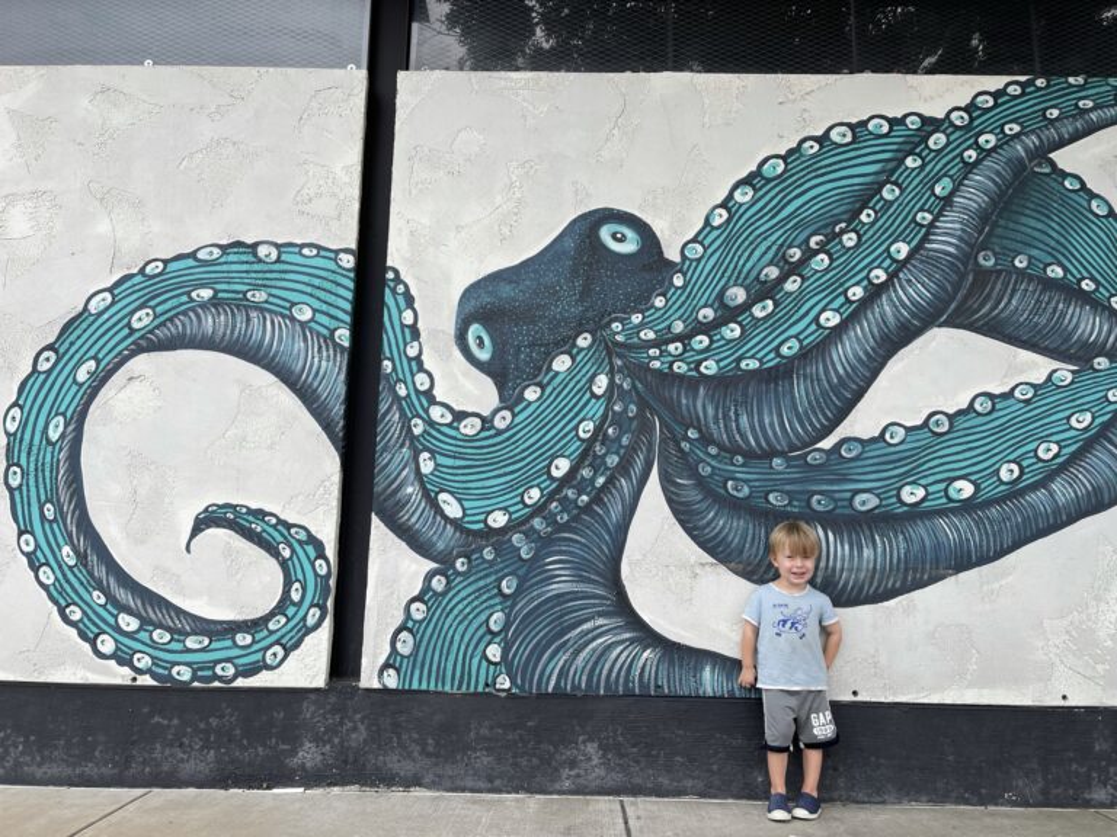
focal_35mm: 26
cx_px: 558
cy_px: 418
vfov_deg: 53.1
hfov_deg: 67.3
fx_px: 839
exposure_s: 1/962
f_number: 1.6
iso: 32
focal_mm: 5.1
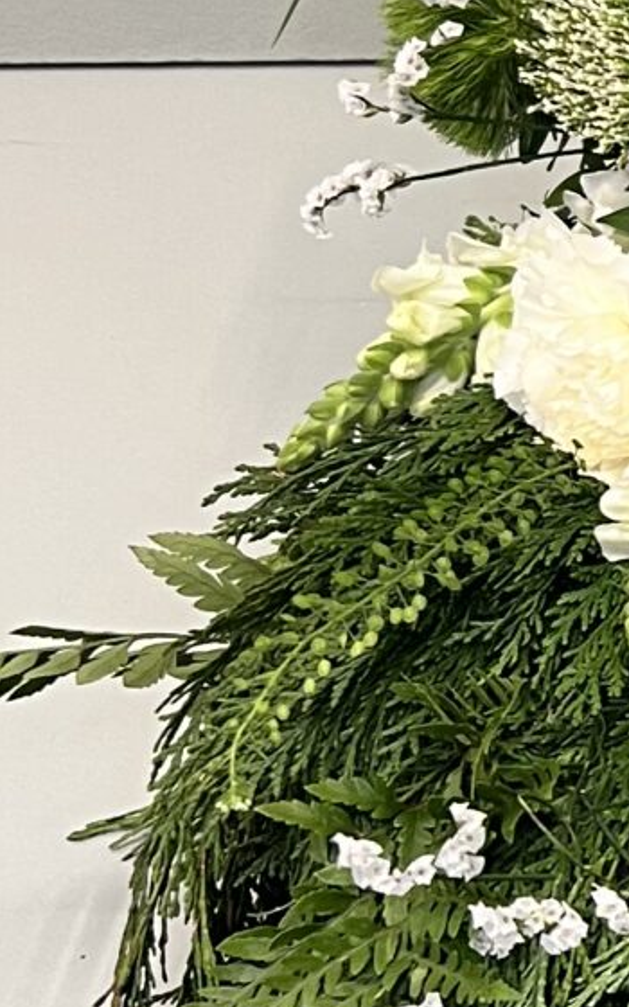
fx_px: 3456
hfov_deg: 9.5
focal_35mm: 126
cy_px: 487
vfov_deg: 16.6
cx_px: 1407
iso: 100
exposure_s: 1/50
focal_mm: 5.7
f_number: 1.5
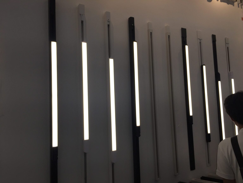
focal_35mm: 29
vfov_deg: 48.2
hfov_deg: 61.7
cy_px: 92
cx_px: 122
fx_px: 204
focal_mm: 4.15
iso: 32
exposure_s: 1/842
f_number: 2.2
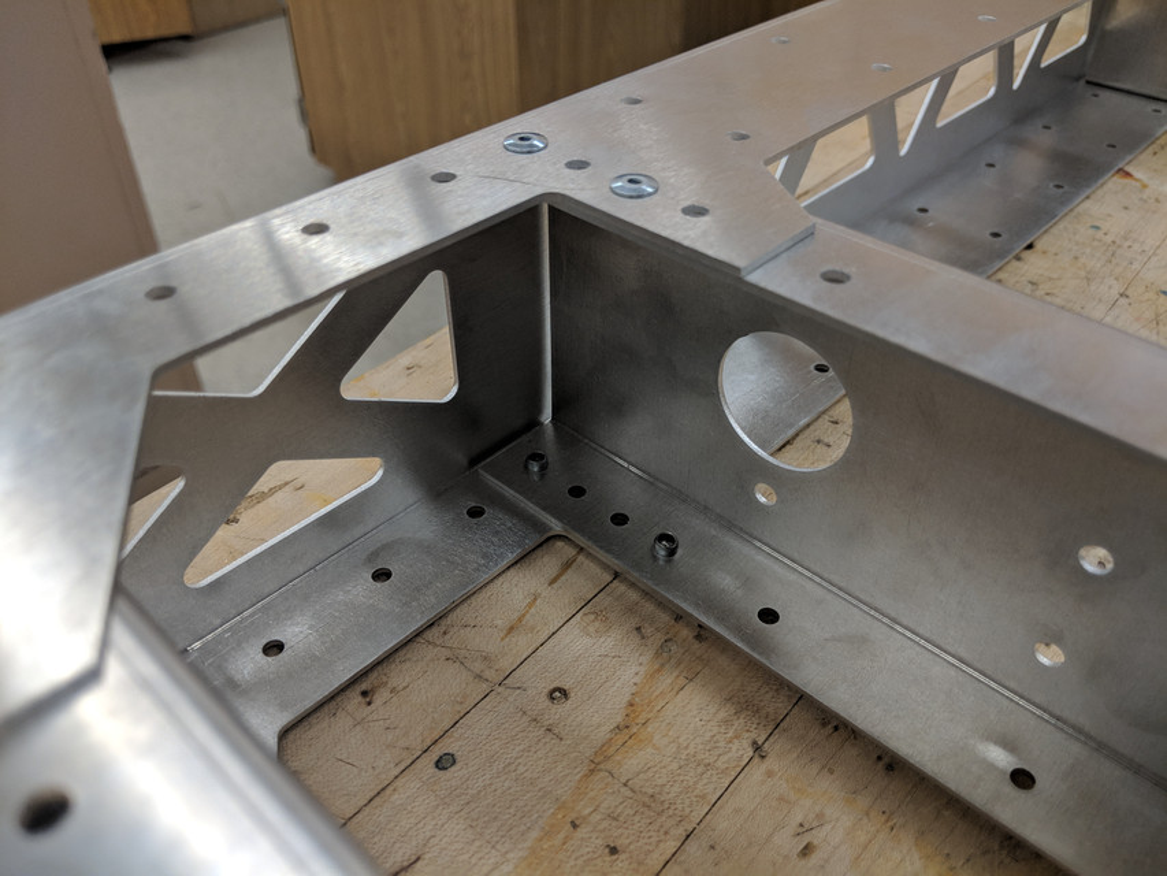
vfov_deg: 51.4
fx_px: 910
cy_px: 438
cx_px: 584
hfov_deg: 65.3
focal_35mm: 27
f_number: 1.8
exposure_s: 1/125
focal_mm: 4.44
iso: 108
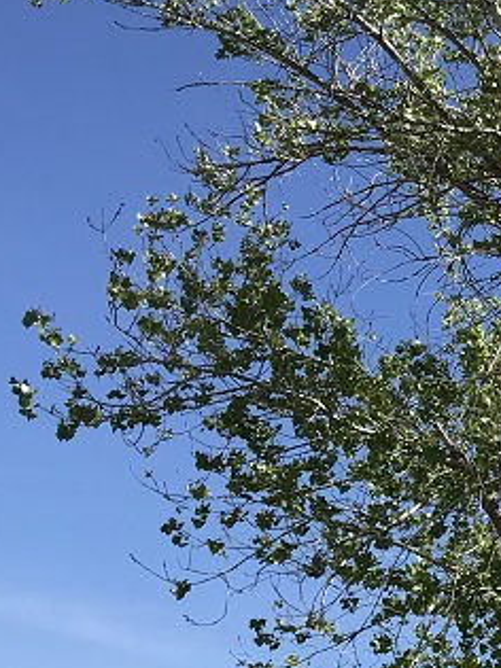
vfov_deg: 22.0
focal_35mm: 89
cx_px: 783
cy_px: 386
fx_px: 1719
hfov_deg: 15.2
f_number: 1.8
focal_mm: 3.99
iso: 20
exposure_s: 1/1916
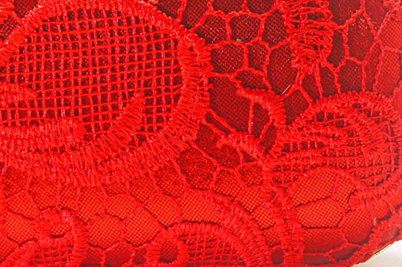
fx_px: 3347
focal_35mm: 300
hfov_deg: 6.9
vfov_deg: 4.6
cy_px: -25
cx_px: 60
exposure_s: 1/4
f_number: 9
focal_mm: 70
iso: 200
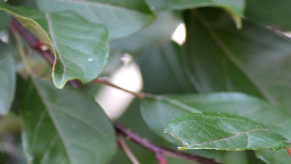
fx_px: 3031
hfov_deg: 5.5
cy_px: 245
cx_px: 374
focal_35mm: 393
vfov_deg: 3.1
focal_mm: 75
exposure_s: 1/160
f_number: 5.6
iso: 560
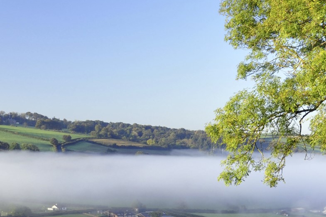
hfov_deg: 30.5
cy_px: 175
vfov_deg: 20.3
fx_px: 597
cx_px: 140
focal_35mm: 66
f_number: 9
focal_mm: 18
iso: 200
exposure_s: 1/25
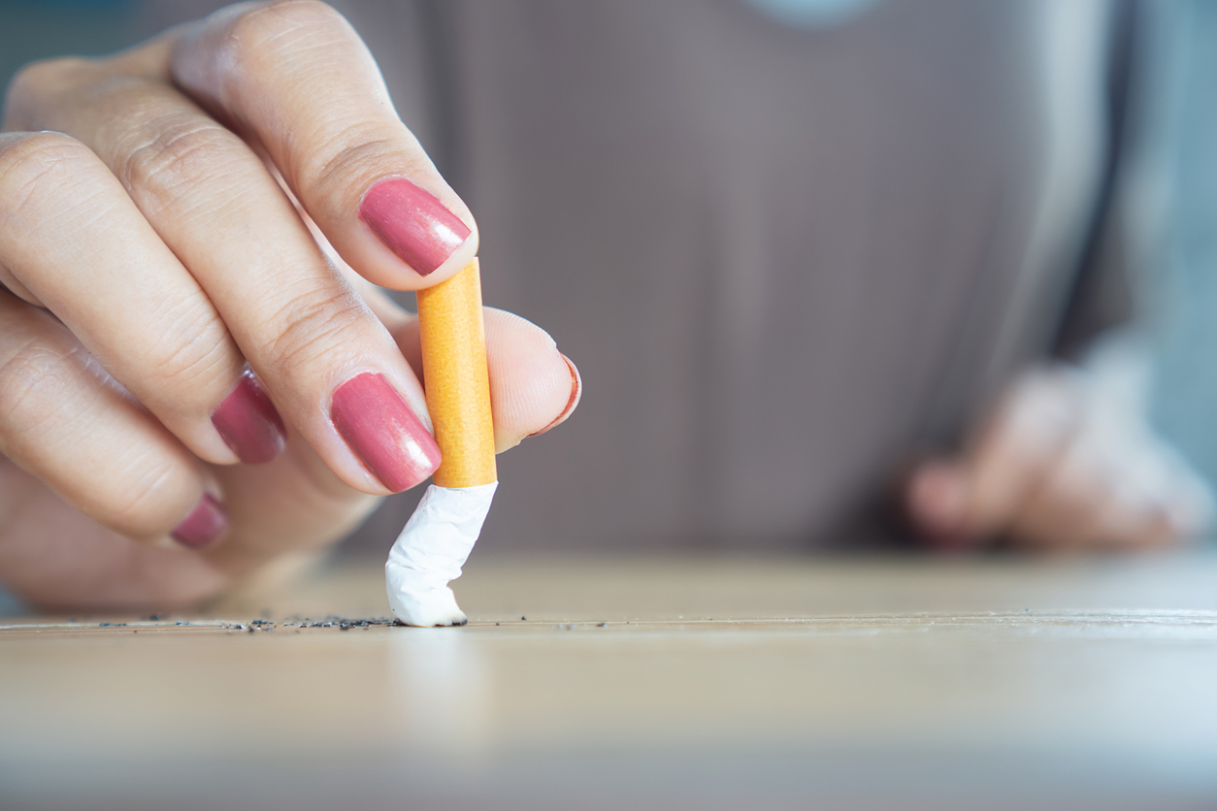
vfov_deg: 25.8
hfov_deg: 37.9
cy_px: 406
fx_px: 1775
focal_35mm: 52
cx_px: 608
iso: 100
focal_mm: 35
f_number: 3.2
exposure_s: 1/40
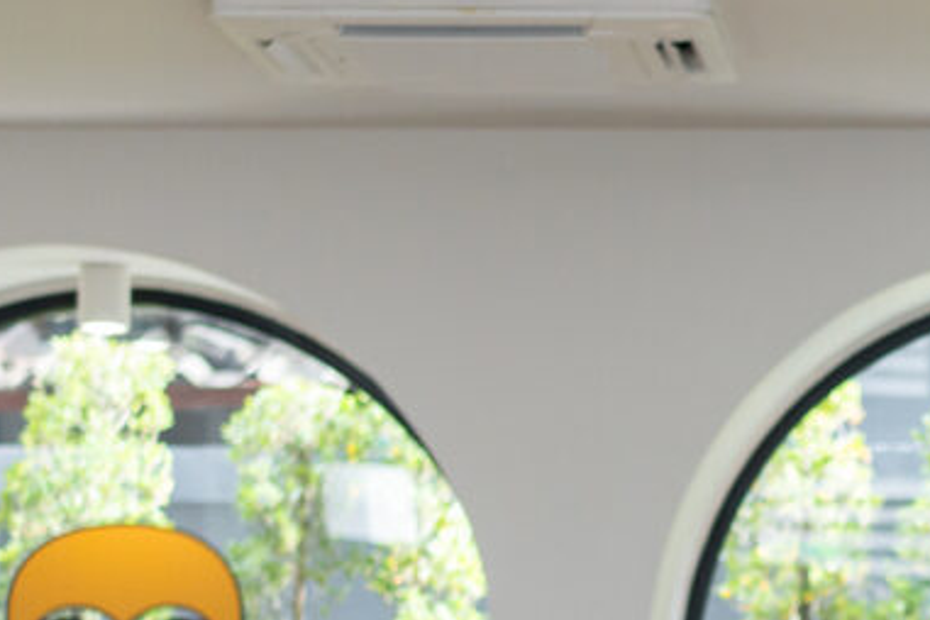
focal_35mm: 188
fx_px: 4856
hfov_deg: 10.8
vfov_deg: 7.2
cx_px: 1081
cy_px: 841
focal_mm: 35
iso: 320
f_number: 1.4
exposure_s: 1/125
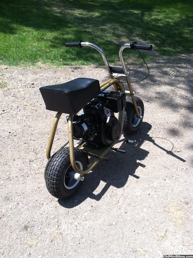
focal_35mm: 35
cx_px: 96
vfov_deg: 52.7
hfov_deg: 40.6
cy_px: 129
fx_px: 261
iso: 80
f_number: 2.8
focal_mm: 3.85
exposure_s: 1/698
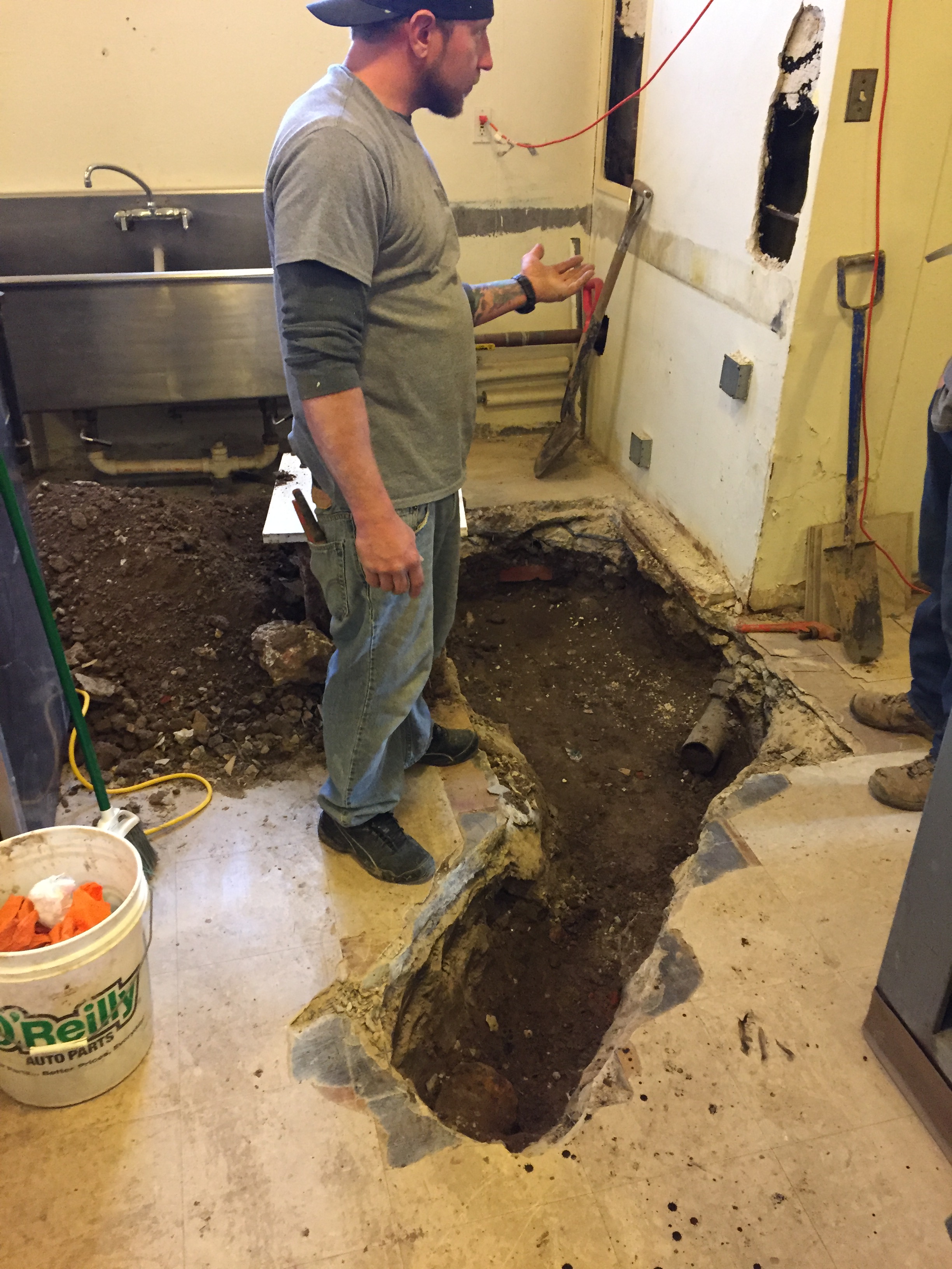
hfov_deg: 48.2
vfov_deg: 61.7
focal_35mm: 29
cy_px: 634
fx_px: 1063
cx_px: 476
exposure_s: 1/24
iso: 250
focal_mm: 4.15
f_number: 2.2
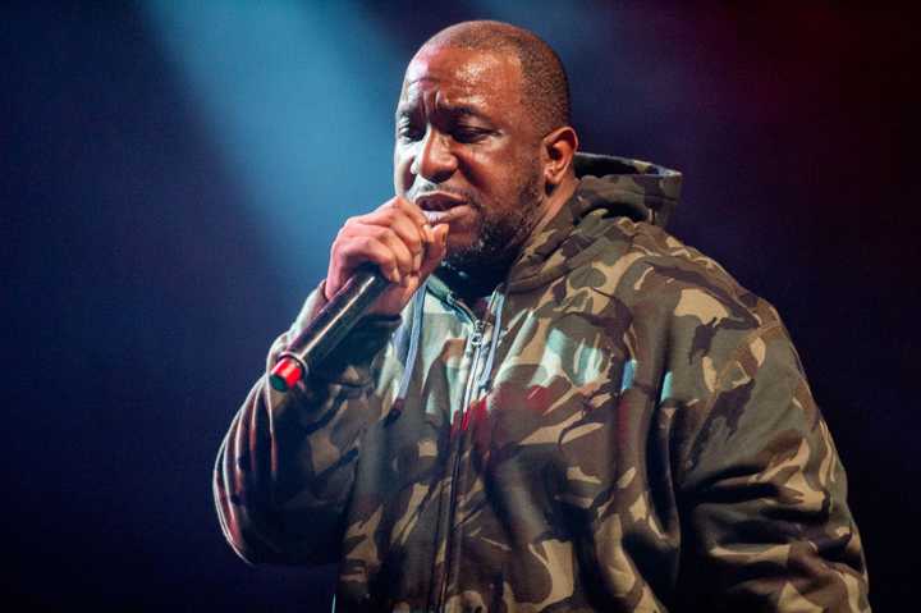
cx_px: 460
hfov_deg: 10.3
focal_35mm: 200
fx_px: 5113
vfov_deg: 6.9
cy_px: 306
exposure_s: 1/160
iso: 2500
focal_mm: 200
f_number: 3.2
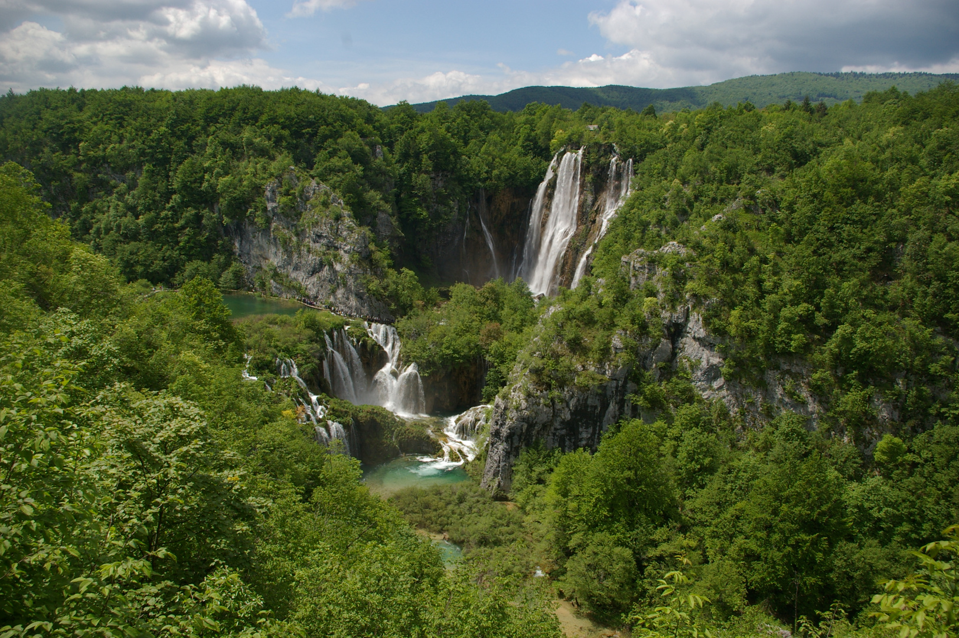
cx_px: 480
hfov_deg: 67.4
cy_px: 319
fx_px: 719
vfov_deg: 47.9
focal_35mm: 27
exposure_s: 1/350
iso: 200
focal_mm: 18
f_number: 8
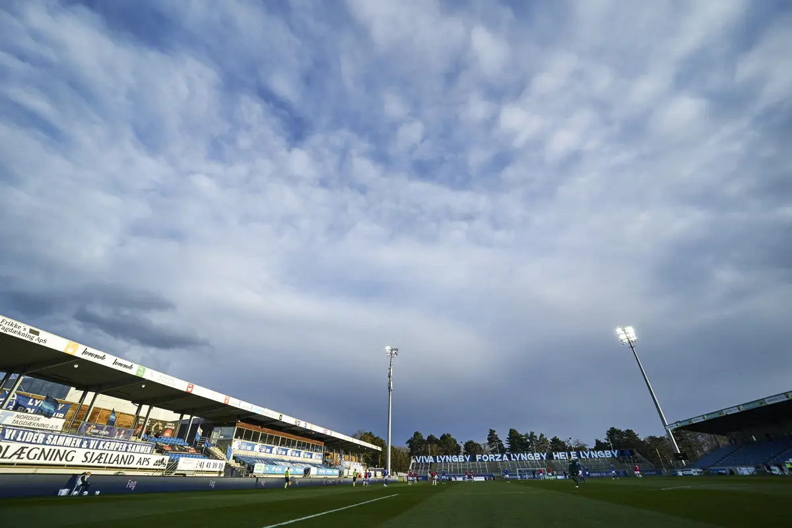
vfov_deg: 81.2
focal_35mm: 14
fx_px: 308
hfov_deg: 104.3
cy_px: 264
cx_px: 396
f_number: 7.1
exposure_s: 1/2500
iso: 1250
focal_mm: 14
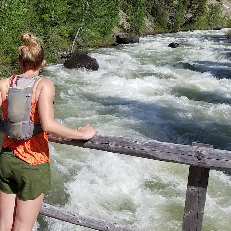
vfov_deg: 37.4
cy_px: 89
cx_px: 25
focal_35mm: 45
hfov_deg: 35.4
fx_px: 340
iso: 50
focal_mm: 4.2
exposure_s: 1/3480
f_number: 1.7
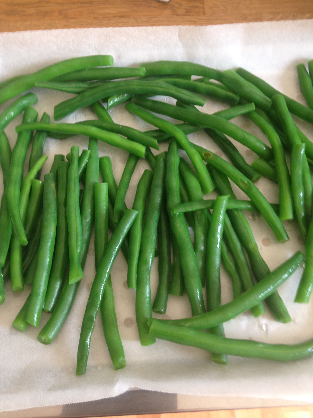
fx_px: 398
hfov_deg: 42.9
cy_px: 209
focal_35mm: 33
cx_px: 156
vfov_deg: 55.4
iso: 50
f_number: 2.4
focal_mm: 4.12
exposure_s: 1/20
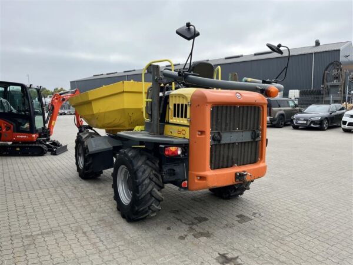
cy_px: 132
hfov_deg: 67.3
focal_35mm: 26
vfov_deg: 53.1
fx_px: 265
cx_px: 176
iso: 50
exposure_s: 1/1018
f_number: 1.6
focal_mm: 5.1
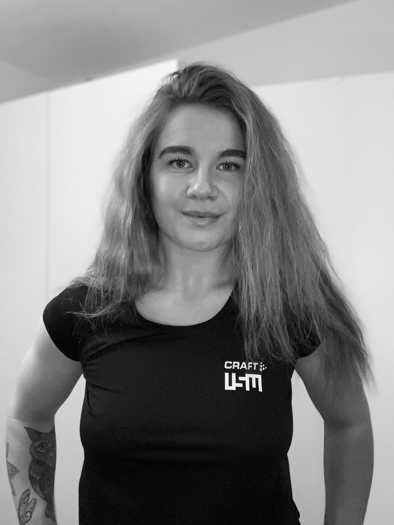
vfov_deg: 60.0
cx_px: 197
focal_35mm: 30
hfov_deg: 46.8
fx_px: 455
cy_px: 262
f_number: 2.2
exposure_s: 1/22
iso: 640
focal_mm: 2.71
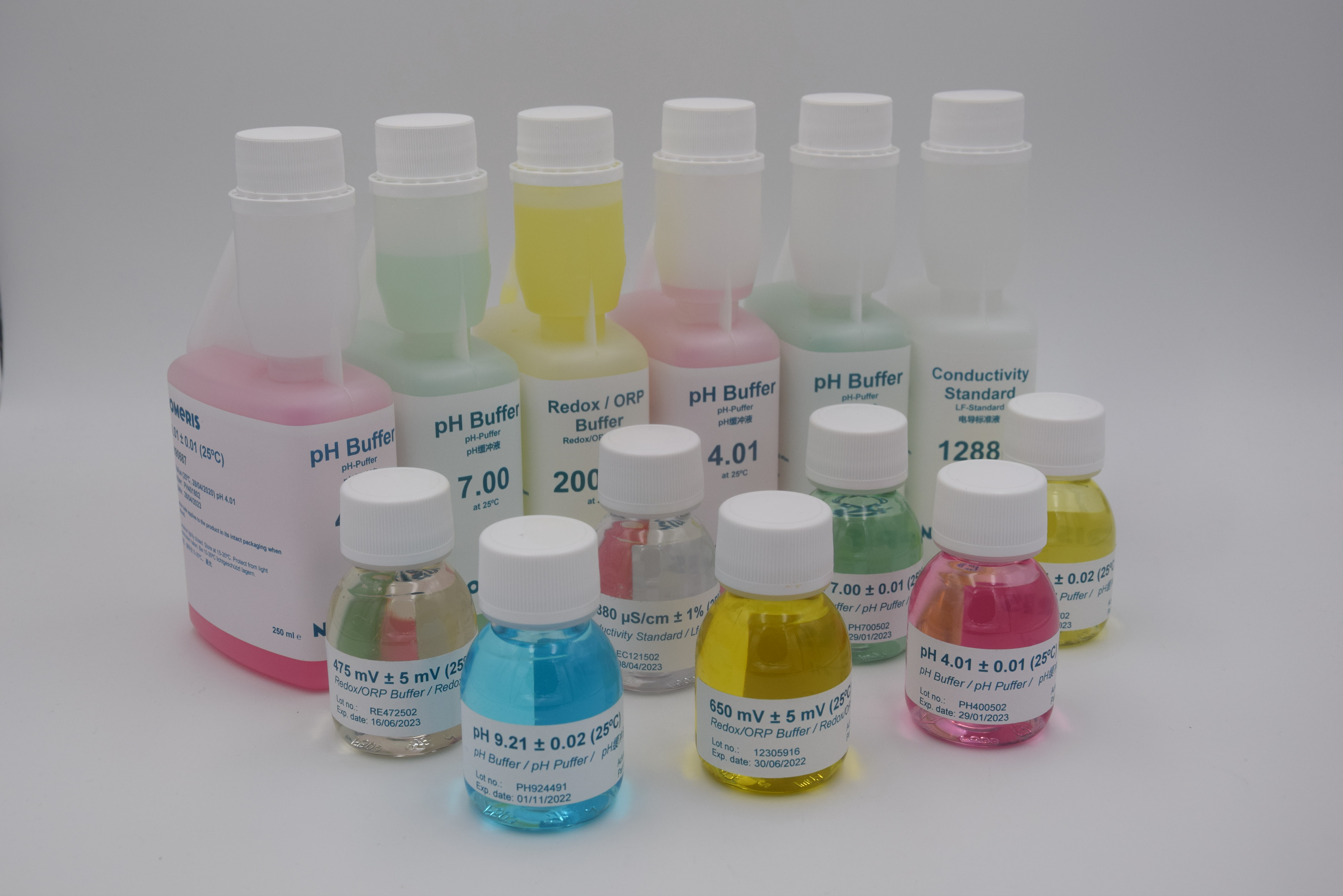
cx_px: 672
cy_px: 448
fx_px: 1902
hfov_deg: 38.9
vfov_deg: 26.5
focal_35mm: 51
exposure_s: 1/250
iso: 360
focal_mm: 34
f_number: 8
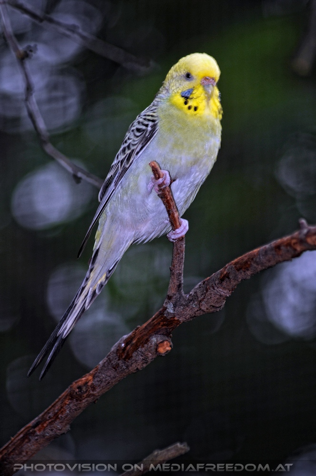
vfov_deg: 6.5
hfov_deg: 4.4
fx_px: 4159
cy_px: 238
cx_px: 158
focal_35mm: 315
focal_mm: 210
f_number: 4.8
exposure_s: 1/60
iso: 200
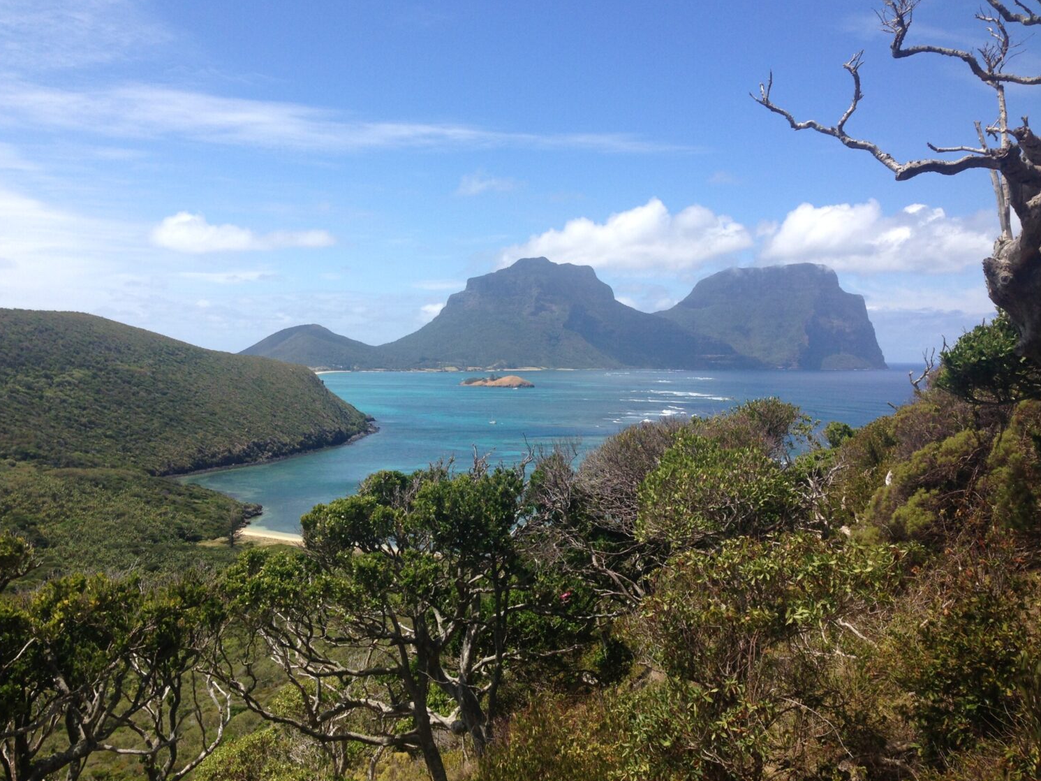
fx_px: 1022
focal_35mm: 34
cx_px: 508
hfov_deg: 54.0
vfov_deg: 41.8
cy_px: 388
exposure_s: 1/1695
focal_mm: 4.12
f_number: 2.4
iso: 50
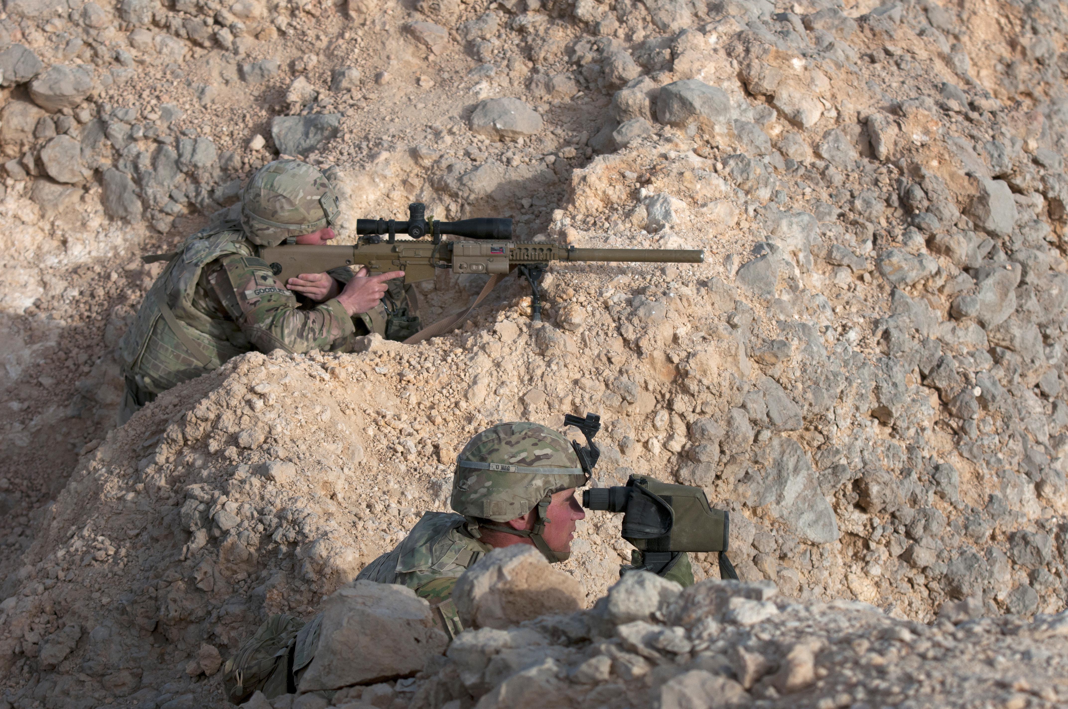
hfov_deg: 19.5
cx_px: 534
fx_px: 3111
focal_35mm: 105
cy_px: 354
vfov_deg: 13.0
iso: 200
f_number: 5.6
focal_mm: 70
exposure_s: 1/1600
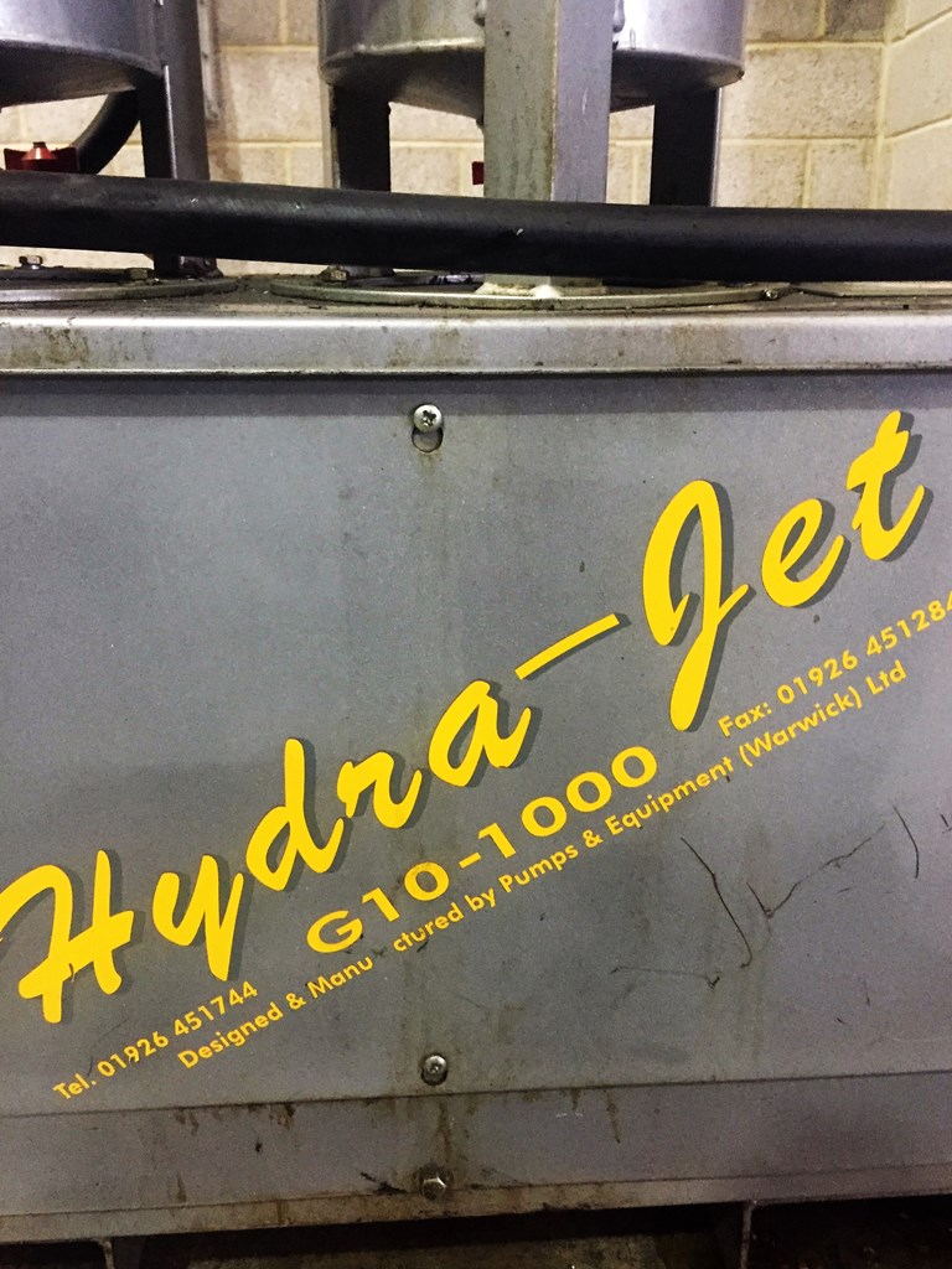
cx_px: 476
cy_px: 634
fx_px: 1063
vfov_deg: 61.7
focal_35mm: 29
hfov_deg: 48.2
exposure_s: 1/17
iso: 250
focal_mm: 4.15
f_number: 2.2
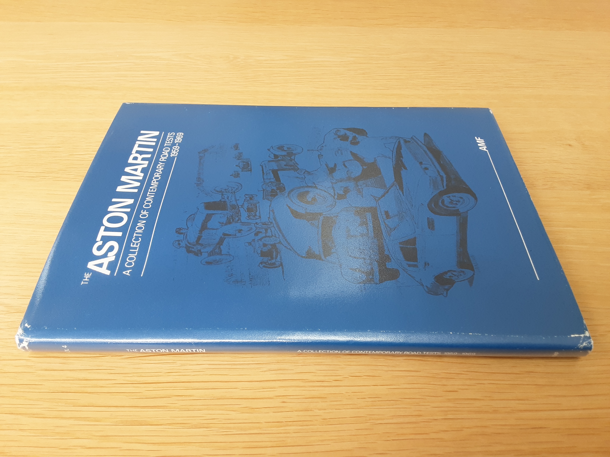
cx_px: 305
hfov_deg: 63.4
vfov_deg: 49.7
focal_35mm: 28
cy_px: 228
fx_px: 493
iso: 64
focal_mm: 2.9
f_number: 1.9
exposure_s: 1/100
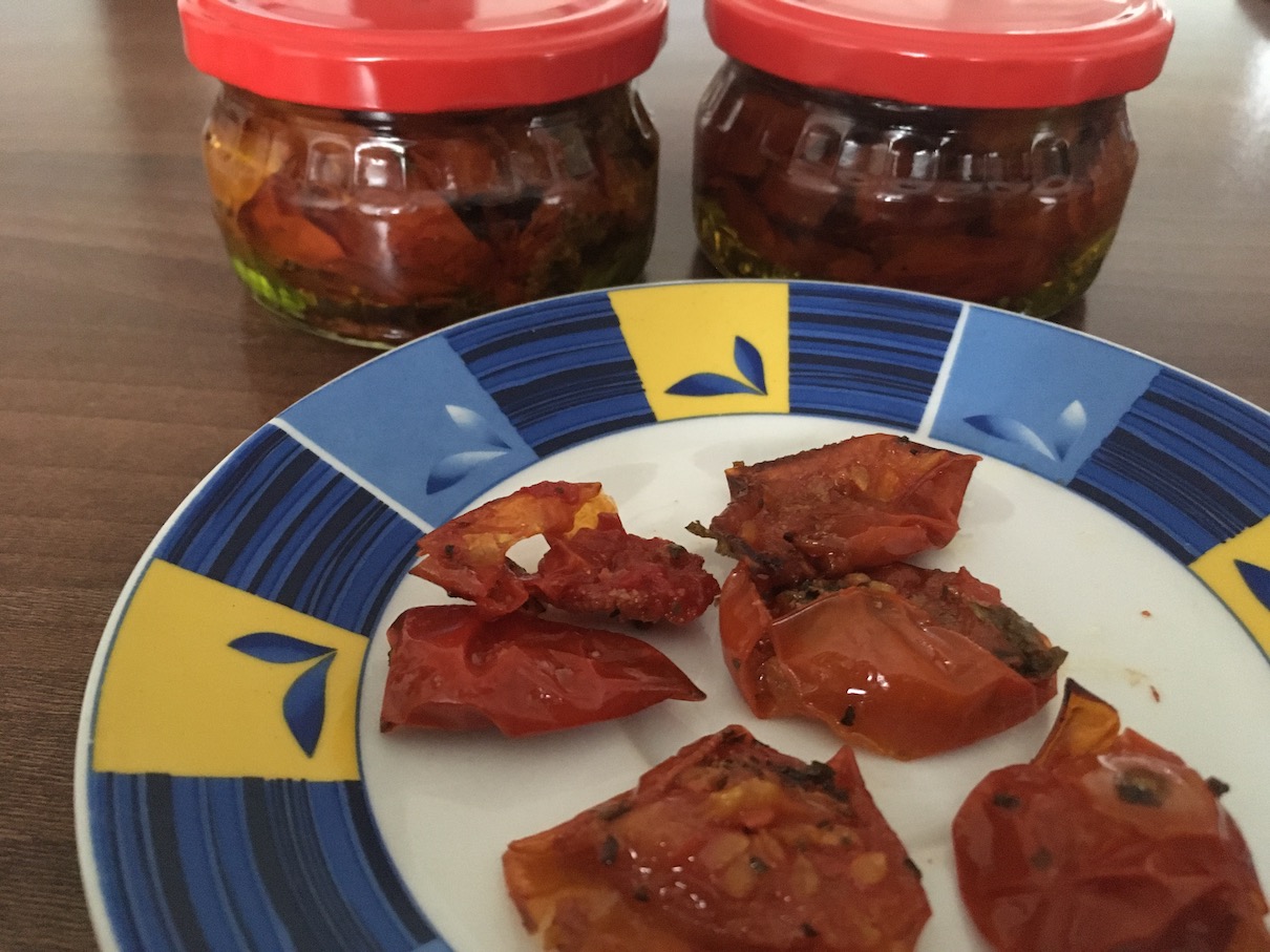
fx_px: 1064
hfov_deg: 61.7
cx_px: 635
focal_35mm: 29
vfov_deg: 48.2
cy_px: 476
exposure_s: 1/17
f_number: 2.2
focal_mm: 4.15
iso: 320
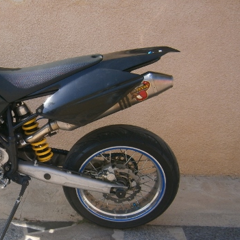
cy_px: 149
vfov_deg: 39.8
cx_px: 34
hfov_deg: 37.9
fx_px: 329
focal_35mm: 42
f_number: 2.8
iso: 80
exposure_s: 1/400
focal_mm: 4.7
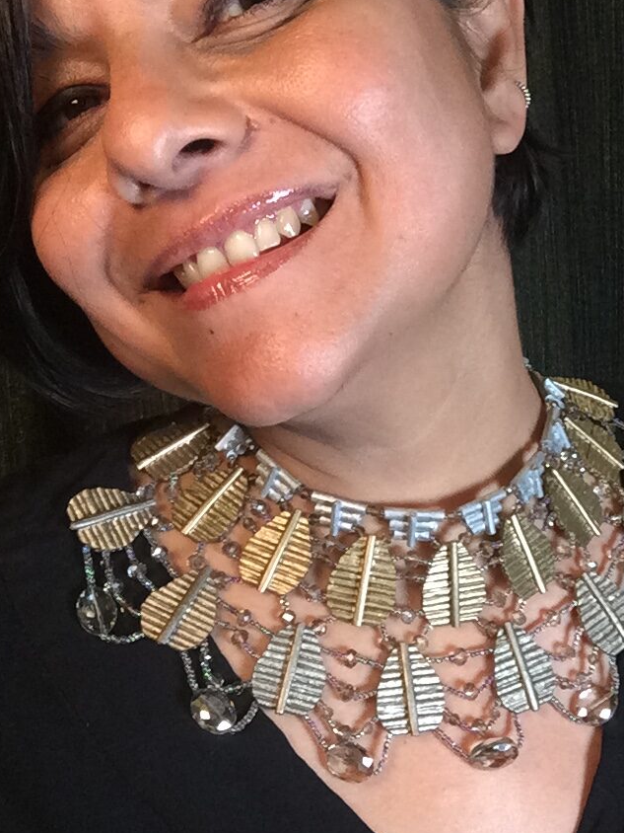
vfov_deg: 40.4
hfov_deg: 30.8
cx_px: 387
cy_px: 468
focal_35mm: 47
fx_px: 1130
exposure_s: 1/33
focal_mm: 2.65
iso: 160
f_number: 2.2
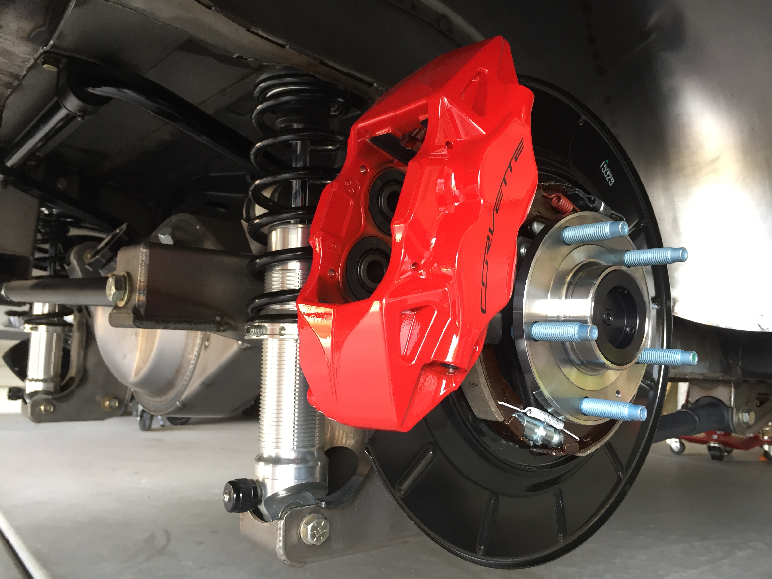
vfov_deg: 48.2
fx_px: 647
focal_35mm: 29
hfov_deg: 61.7
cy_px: 290
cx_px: 386
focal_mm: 4.15
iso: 64
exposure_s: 1/30
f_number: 2.2
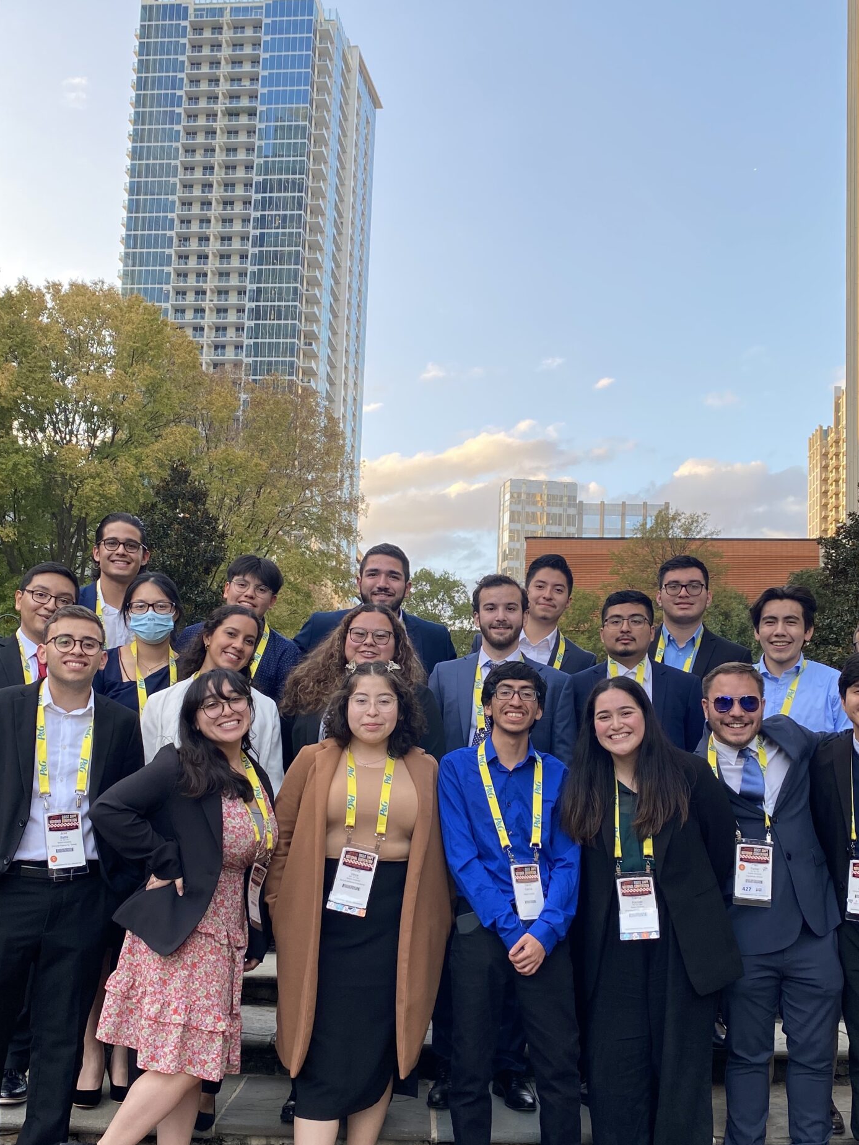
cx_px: 453
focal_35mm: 36
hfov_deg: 39.6
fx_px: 1191
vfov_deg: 51.2
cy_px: 653
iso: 32
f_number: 1.8
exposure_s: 1/127
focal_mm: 4.25
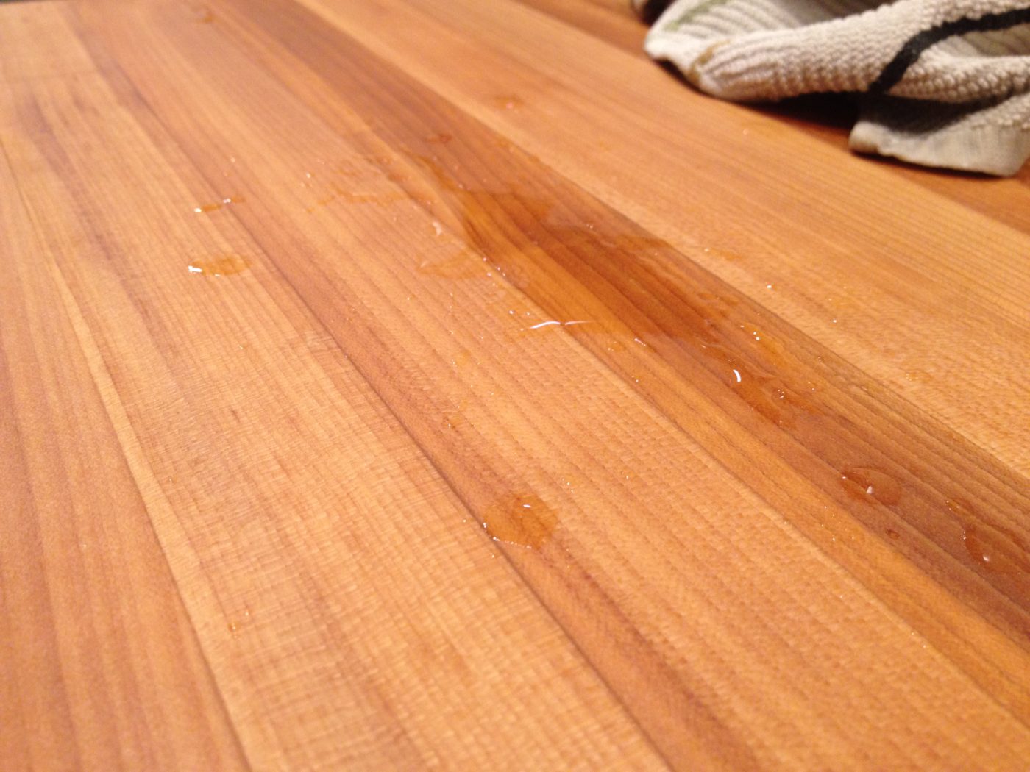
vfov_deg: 40.7
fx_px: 1041
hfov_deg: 52.6
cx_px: 515
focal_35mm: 35
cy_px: 386
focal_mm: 4.28
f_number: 2.4
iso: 125
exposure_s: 1/20
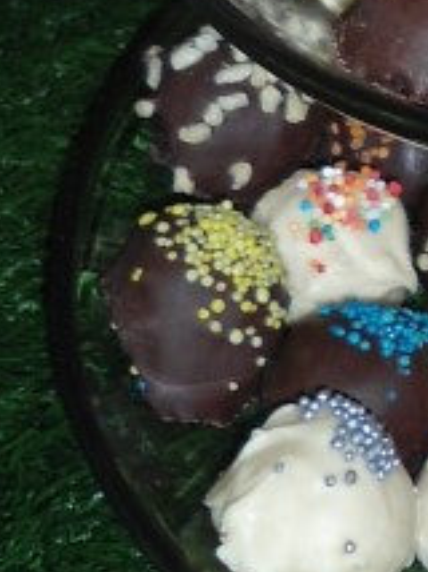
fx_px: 2412
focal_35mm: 146
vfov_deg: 12.4
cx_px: 883
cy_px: -446
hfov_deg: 9.4
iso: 80
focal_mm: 4.7
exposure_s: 1/30
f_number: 2.8
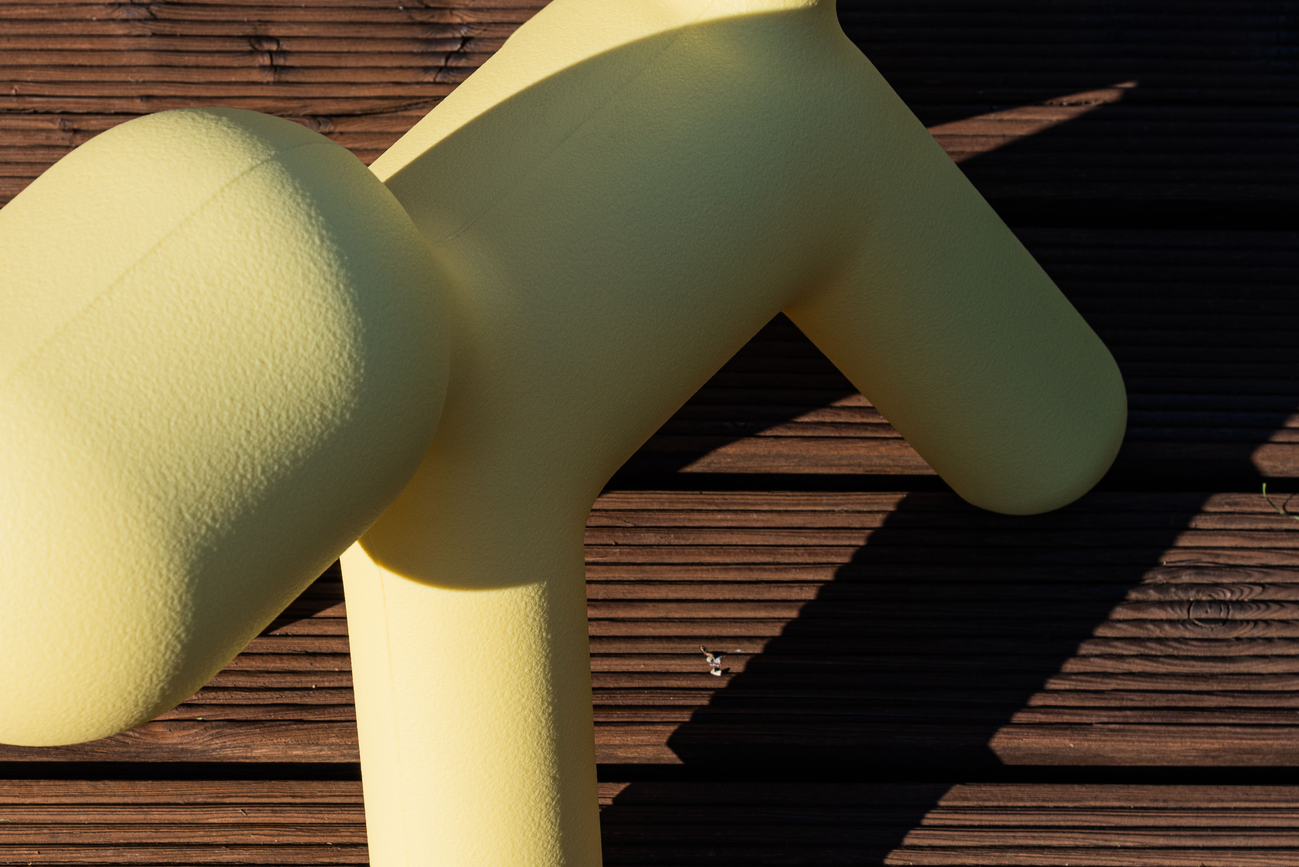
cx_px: 461
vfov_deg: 15.2
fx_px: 3249
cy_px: 475
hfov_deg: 22.5
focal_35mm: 90
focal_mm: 58
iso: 200
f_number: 10
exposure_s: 1/400
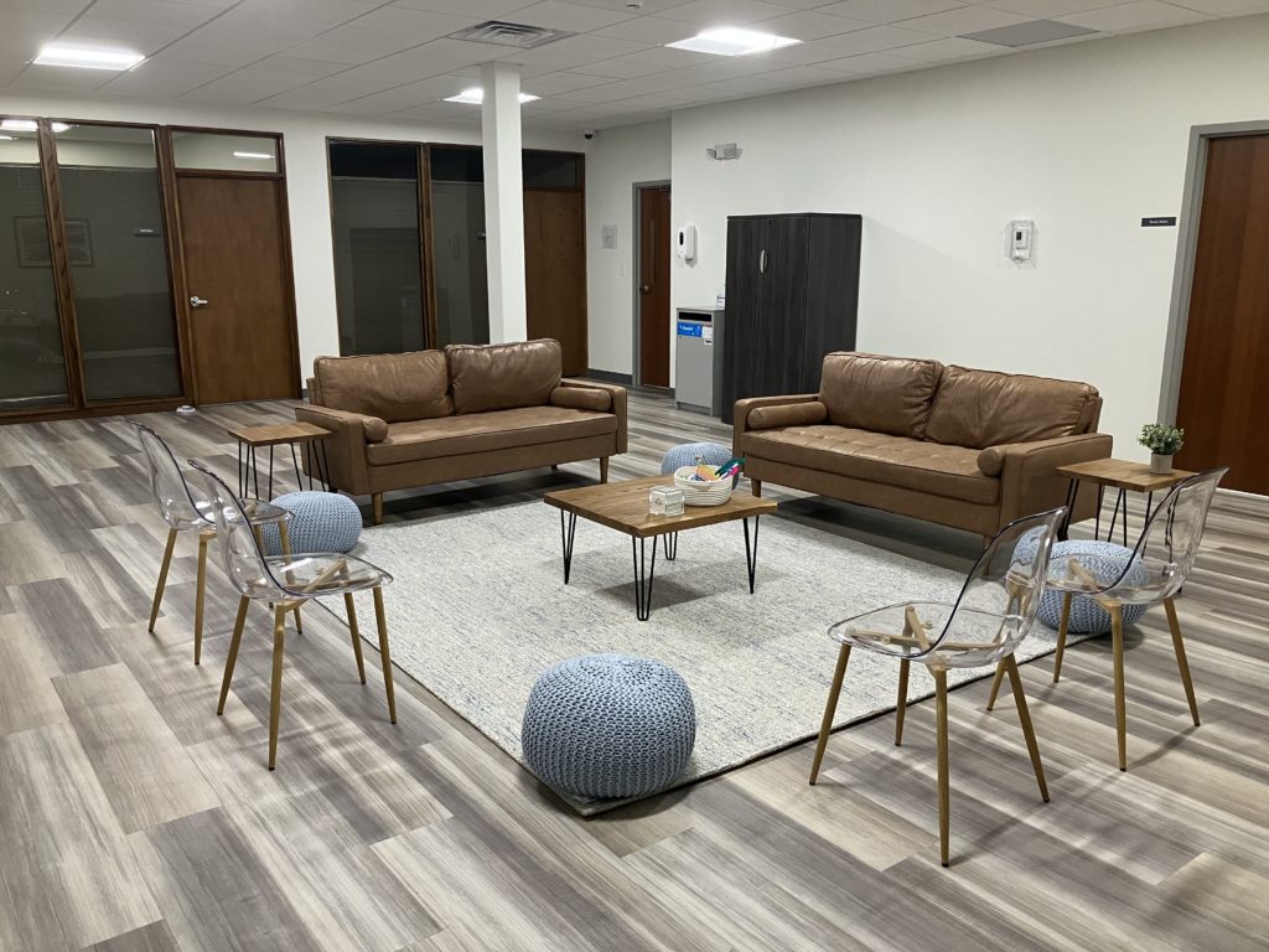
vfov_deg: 49.7
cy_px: 476
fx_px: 1026
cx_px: 634
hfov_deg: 63.4
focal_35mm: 28
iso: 125
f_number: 1.8
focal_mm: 3.99
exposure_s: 1/60
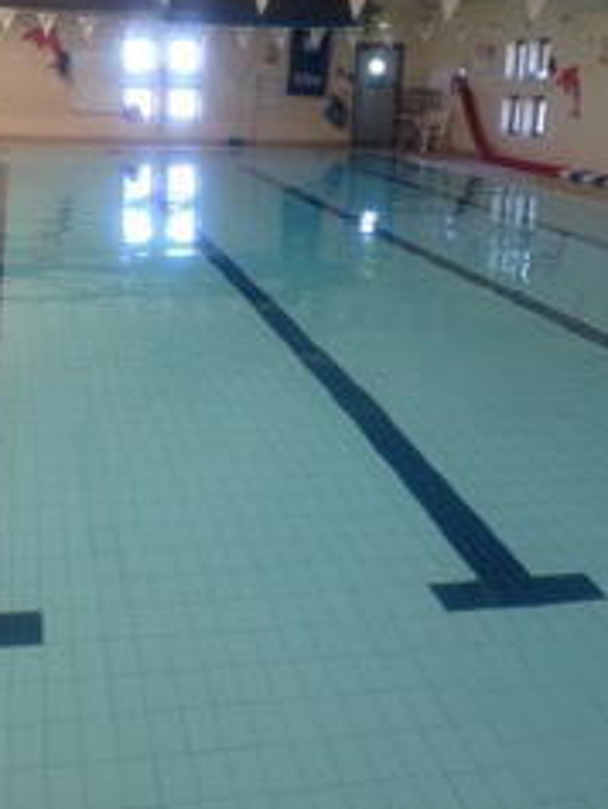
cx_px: 224
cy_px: 326
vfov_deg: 36.0
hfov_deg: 27.4
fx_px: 1240
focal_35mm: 53
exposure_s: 1/40
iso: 64
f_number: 2.4
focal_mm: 4.28
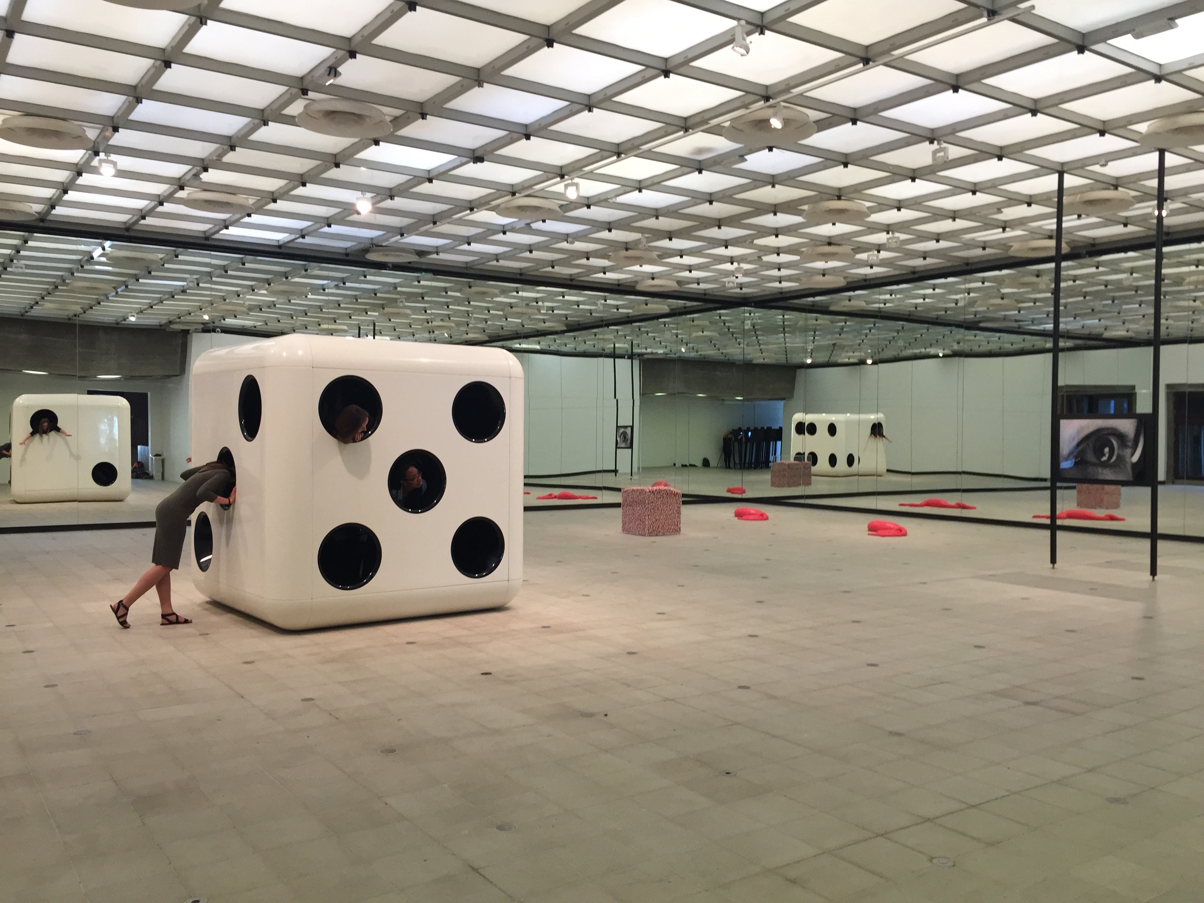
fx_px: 1009
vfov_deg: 48.2
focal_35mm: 29
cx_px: 602
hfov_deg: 61.7
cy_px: 452
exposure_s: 1/30
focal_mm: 4.15
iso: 80
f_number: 2.2
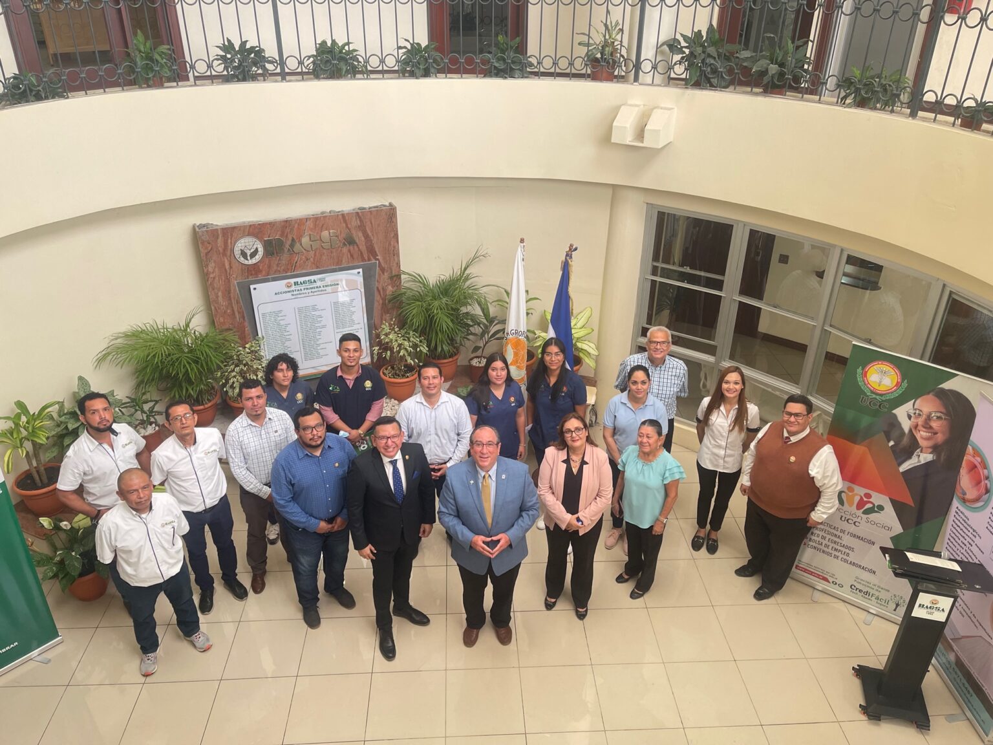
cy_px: 372
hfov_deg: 67.3
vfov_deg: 53.1
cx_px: 496
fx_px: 746
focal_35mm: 26
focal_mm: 5.1
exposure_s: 1/121
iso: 125
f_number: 1.6
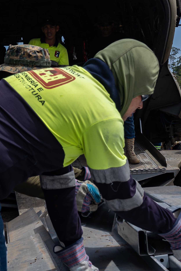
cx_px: 11
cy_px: 76
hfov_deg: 11.1
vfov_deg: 16.6
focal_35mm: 123
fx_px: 927
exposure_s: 1/400
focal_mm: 38
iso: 100
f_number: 8
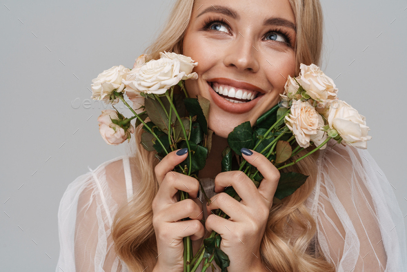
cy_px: 136
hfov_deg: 36.2
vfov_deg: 24.6
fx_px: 622
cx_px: 204
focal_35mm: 55
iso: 250
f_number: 9
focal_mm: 55
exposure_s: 1/160
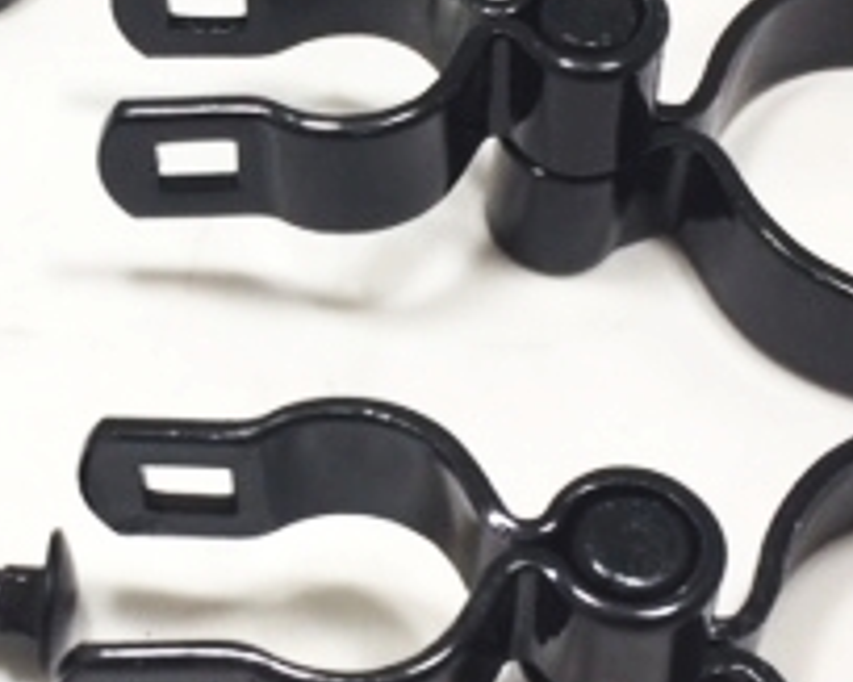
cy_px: 209
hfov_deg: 21.2
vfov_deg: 17.2
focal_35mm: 89
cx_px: 159
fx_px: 2246
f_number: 2.2
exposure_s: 1/30
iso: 32
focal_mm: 4.15
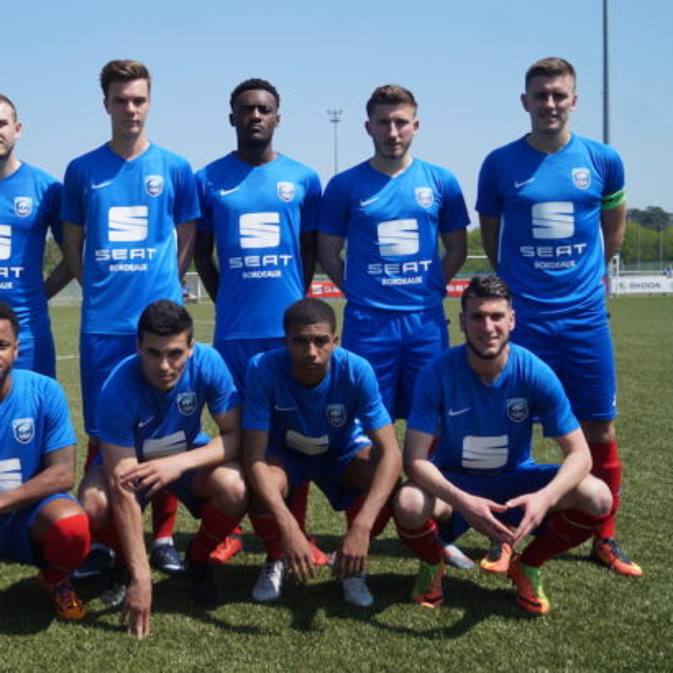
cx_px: 191
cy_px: 338
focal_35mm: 51
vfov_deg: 33.4
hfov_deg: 32.9
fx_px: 1122
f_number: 4
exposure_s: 1/2000
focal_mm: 26
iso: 200
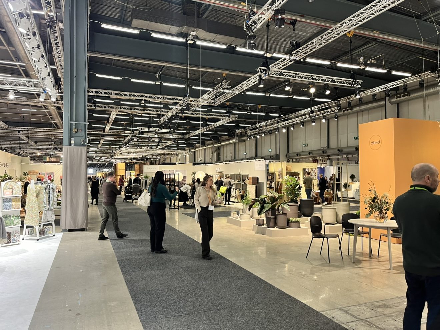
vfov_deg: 53.1
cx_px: 220
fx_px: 330
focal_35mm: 26
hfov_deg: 67.3
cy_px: 165
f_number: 1.6
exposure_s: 1/50
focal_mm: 5.1
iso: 160
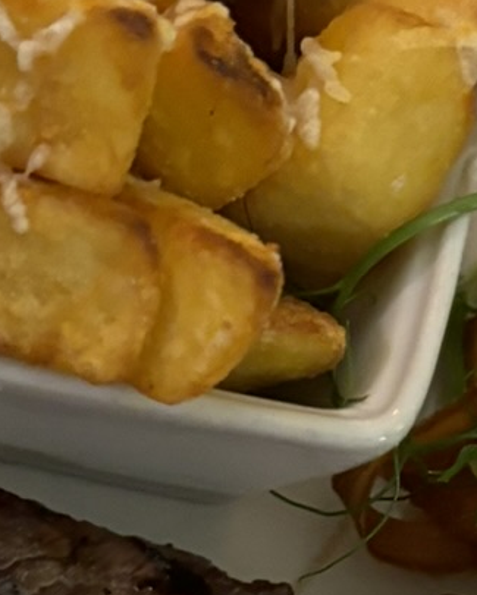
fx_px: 2258
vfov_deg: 14.4
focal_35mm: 128
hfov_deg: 12.1
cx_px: 181
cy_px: 768
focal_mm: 5.96
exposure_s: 1/25
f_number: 1.6
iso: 500
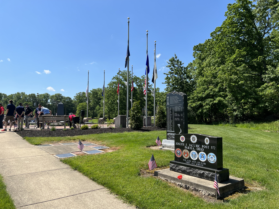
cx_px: 140
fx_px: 210
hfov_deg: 67.3
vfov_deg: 53.1
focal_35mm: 26
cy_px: 104
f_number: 1.5
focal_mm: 5.7
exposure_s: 1/4274
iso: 50
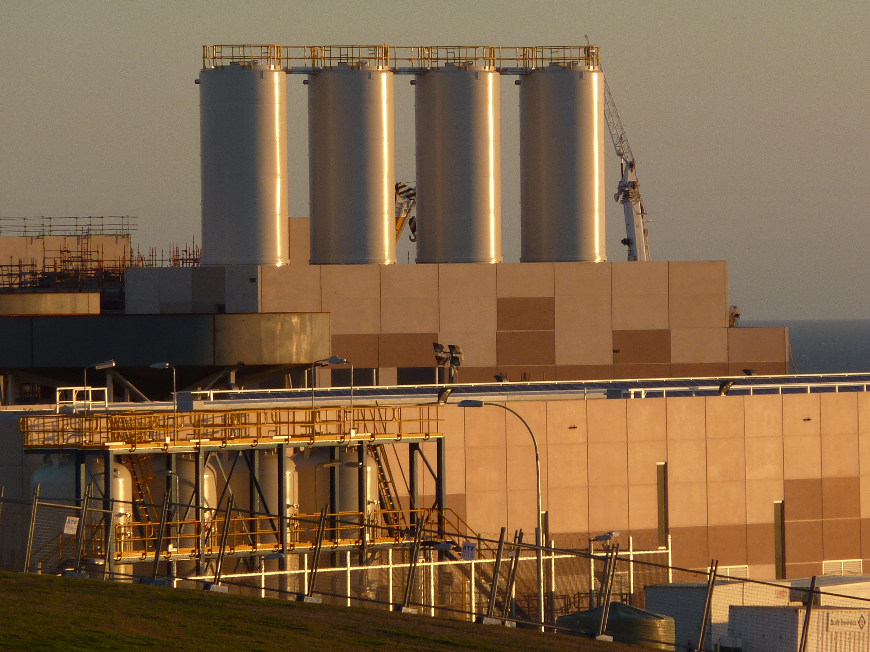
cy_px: 326
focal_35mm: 428
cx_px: 435
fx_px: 10757
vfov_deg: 3.5
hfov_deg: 4.6
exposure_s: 1/200
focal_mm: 49.2
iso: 80
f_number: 4.9
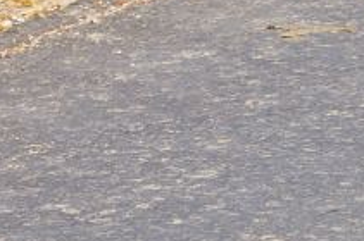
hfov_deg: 4.1
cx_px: 776
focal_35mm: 498
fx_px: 5028
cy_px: -305
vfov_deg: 2.7
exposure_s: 1/350
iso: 200
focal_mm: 70
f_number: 8
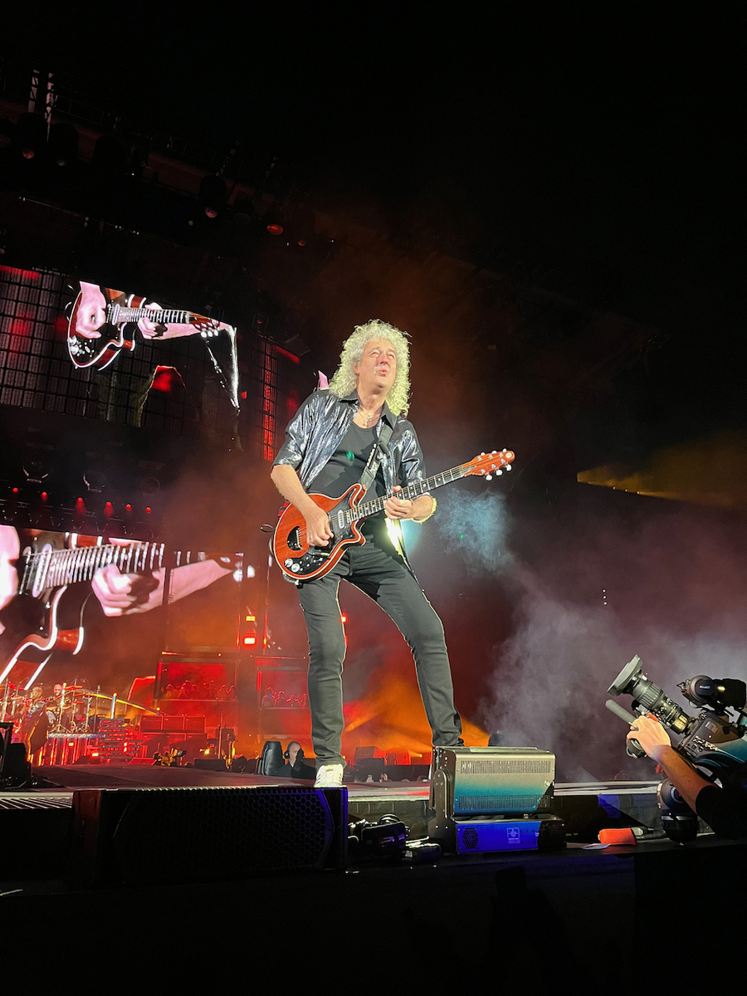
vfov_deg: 67.3
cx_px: 374
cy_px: 498
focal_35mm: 26
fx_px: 748
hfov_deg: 53.1
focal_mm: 5.1
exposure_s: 1/60
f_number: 1.6
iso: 200
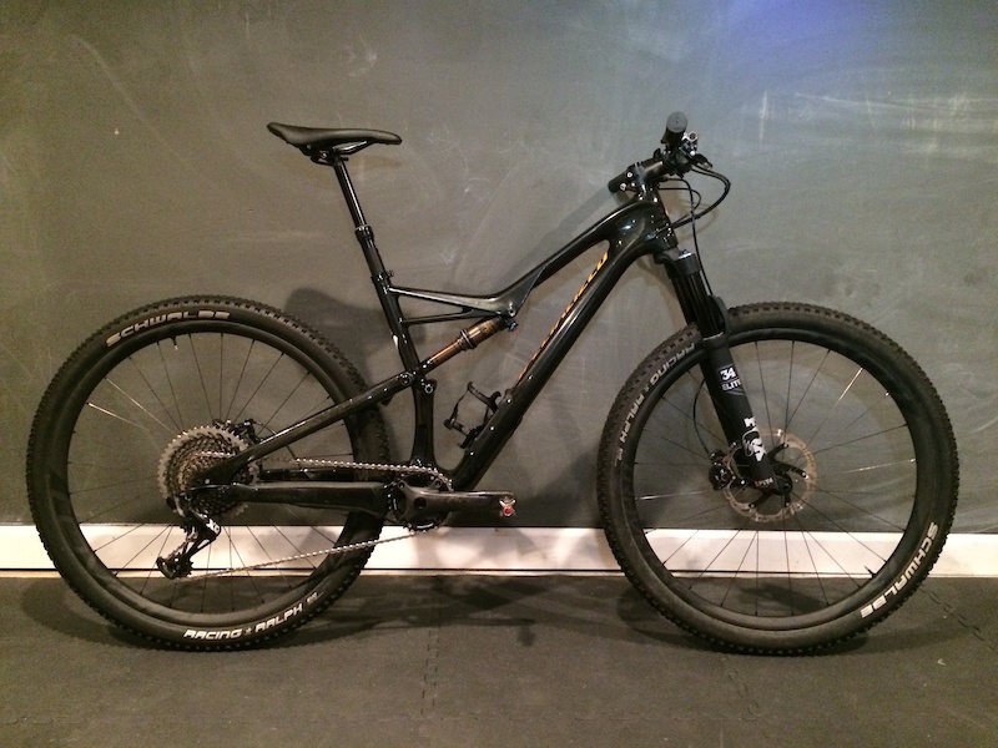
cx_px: 499
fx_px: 836
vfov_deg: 48.2
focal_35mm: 29
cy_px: 374
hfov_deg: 61.7
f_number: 2.2
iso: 500
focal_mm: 4.15
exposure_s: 1/15
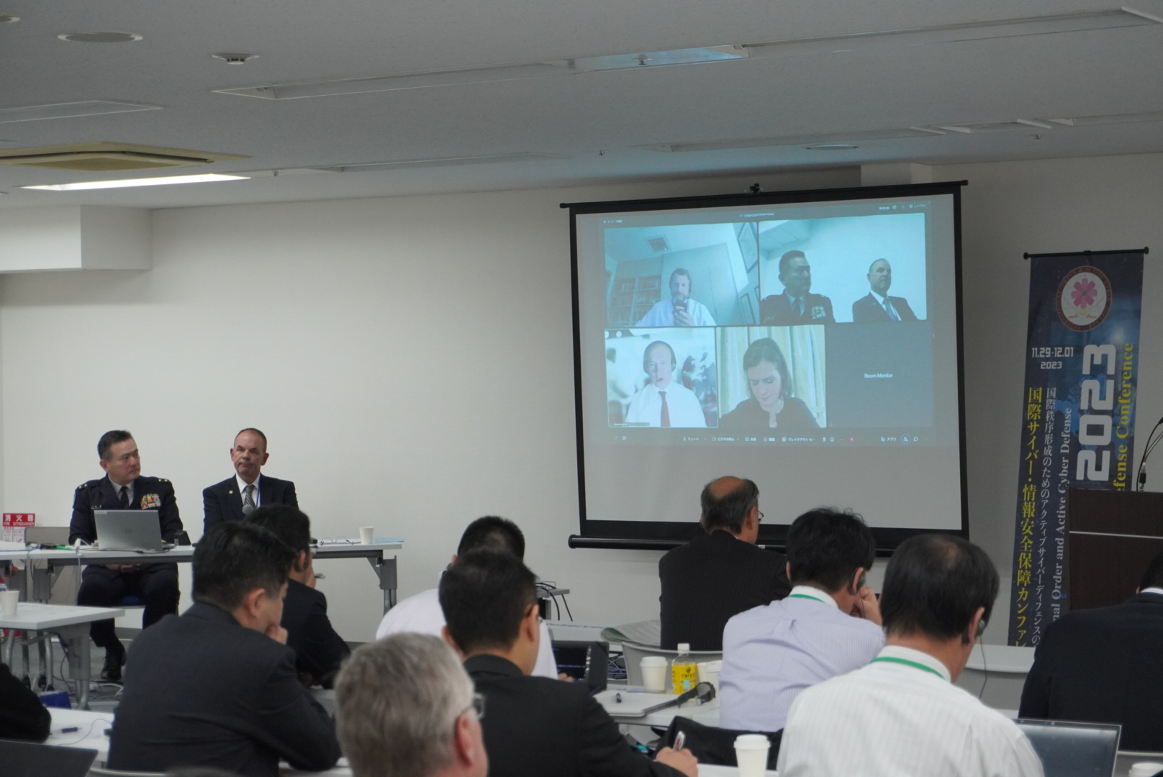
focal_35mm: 75
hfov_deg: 27.0
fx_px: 2425
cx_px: 582
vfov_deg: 18.2
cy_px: 388
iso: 1600
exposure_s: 1/160
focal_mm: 50
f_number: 5.6
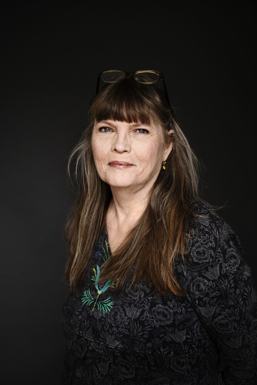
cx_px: 128
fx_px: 664
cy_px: 192
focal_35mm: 62
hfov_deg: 21.9
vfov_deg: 32.4
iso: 1000
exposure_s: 1/200
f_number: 3.5
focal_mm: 62
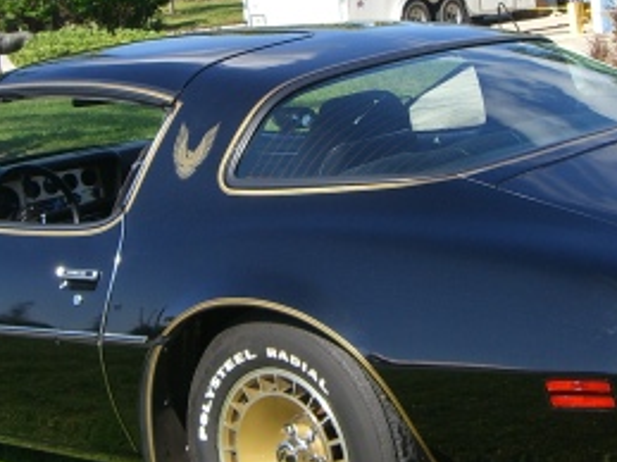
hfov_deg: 20.9
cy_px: 83
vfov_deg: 15.6
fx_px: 1675
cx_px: 336
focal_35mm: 94
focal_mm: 6.2
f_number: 4.3
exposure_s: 1/400
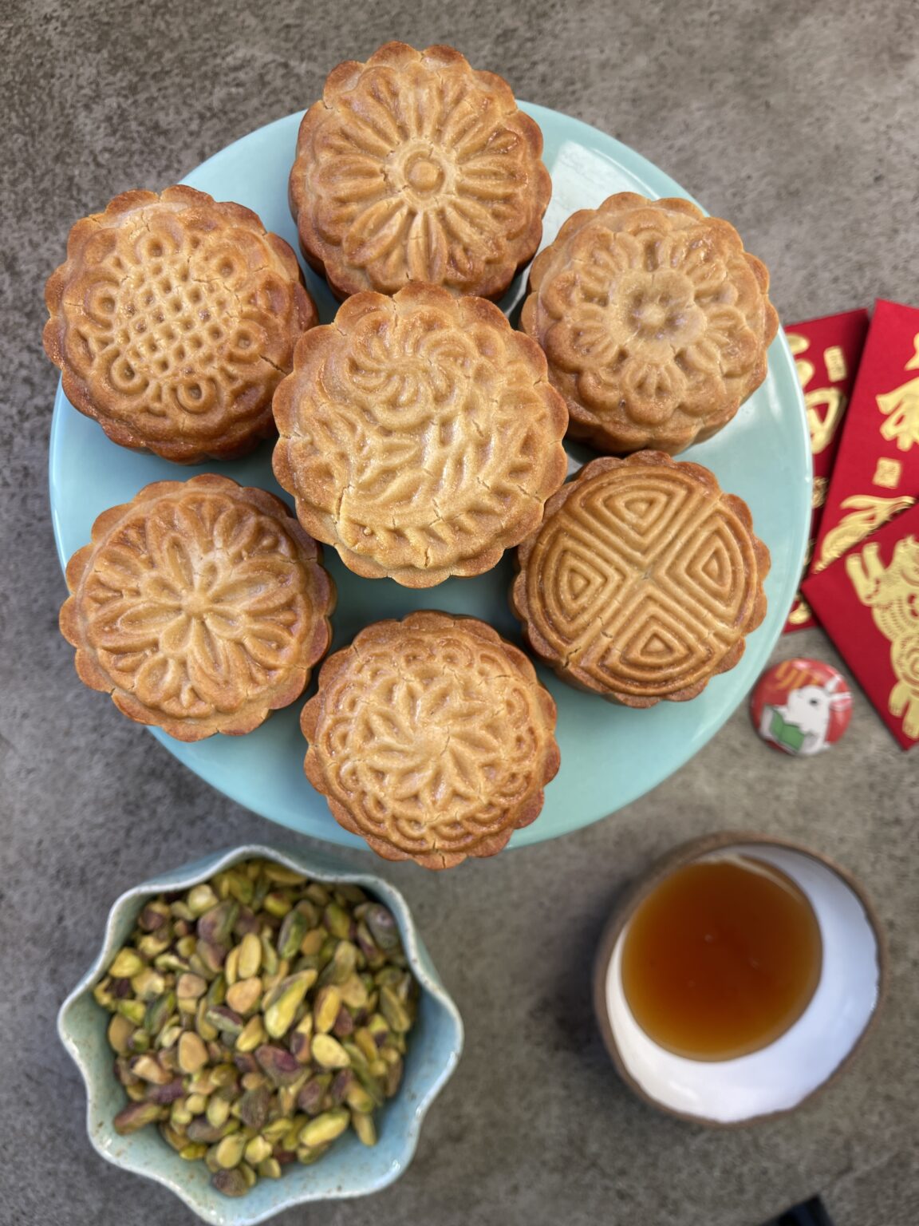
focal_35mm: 26
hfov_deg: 53.1
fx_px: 920
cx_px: 460
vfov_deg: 67.3
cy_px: 613
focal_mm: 5.1
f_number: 1.6
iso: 32
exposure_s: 1/145
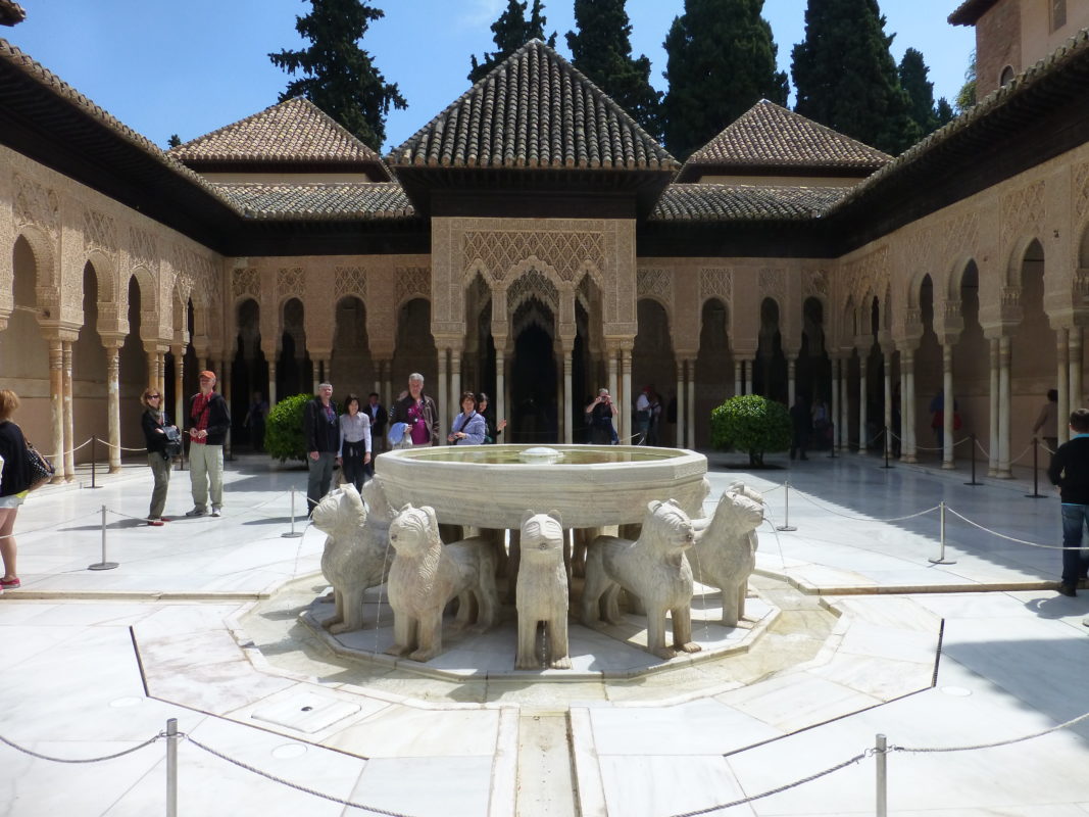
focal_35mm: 24
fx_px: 755
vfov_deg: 56.8
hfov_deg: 71.6
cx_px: 544
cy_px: 408
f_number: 4
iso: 160
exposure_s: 1/800
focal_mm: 4.3
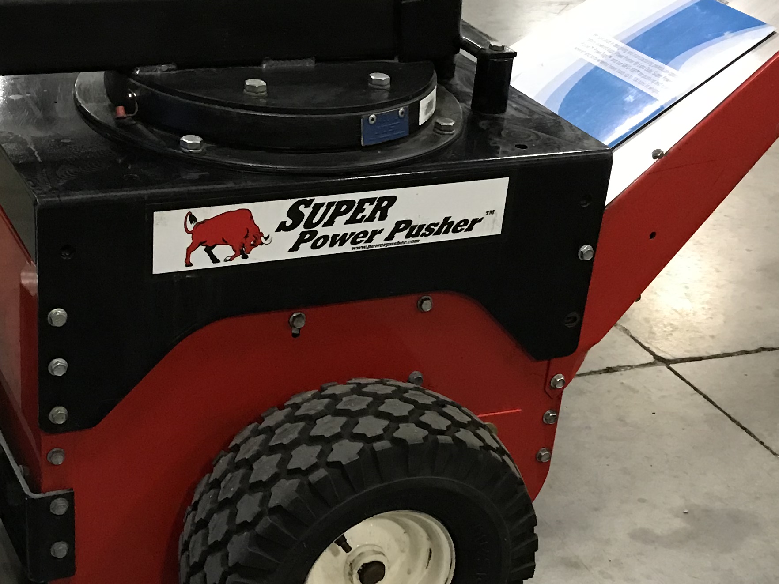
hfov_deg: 30.3
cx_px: 367
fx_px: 1440
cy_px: 396
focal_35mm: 64
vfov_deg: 22.8
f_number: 1.8
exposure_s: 1/15
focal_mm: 3.99
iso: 100
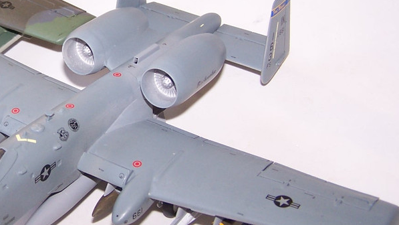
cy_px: 77
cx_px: 60
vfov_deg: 16.3
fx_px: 783
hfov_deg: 27.8
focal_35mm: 74
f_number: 2.8
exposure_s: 1/60
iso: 80
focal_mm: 6.3
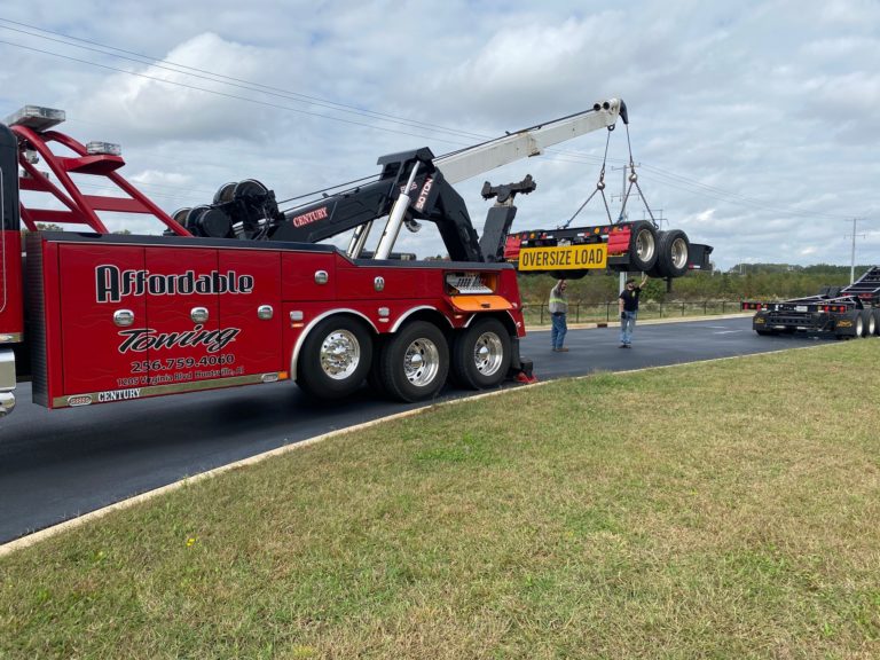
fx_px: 661
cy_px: 330
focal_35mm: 26
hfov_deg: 67.3
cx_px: 440
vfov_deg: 53.1
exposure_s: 1/2513
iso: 32
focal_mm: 4.25
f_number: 1.8
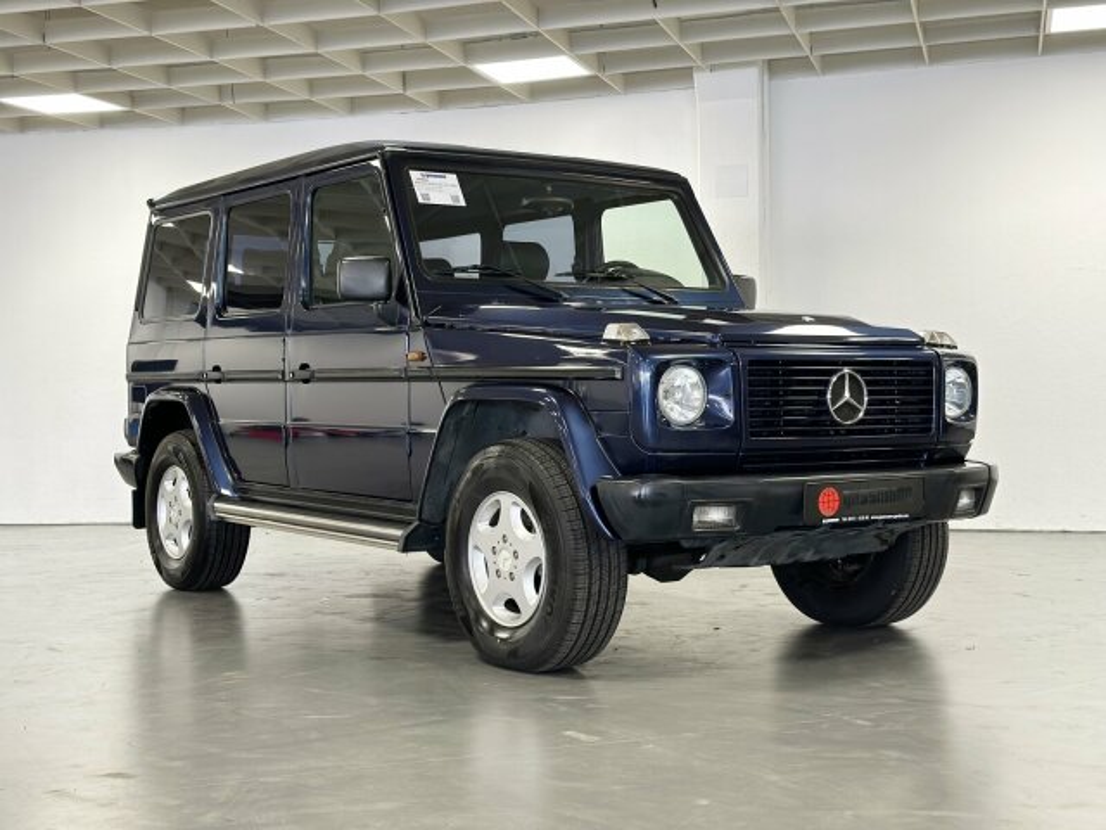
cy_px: 415
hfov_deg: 39.7
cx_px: 553
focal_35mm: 48
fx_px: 1534
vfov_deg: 30.3
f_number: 1.78
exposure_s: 1/60
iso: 125
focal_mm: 6.86
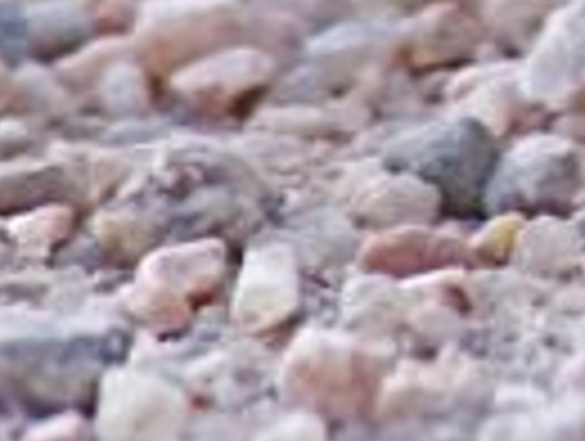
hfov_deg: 0.5
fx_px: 65337
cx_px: 2187
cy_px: -1069
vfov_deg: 0.4
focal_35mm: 3859
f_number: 7.1
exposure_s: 1/125
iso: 1000
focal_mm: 340
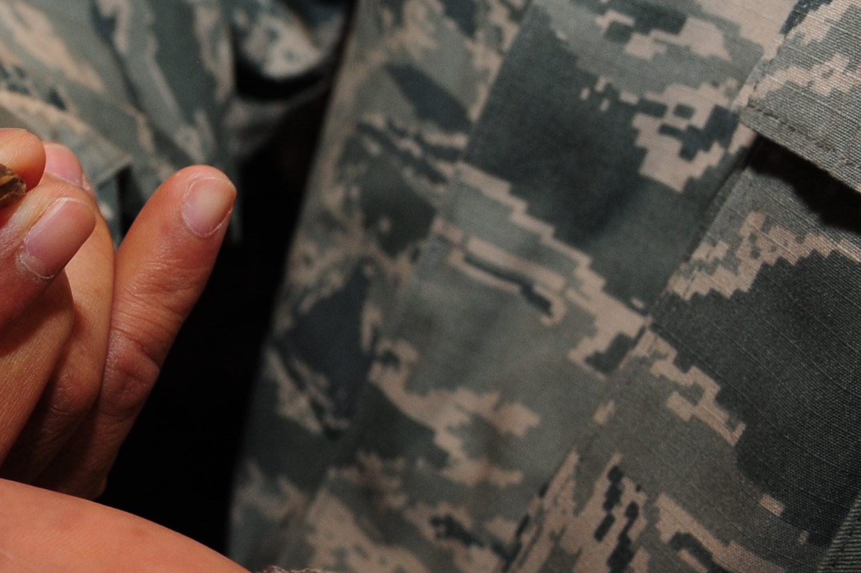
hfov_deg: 22.0
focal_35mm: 85
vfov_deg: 16.0
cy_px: 346
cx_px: -198
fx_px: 2032
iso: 800
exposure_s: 1/100
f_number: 7.1
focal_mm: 30
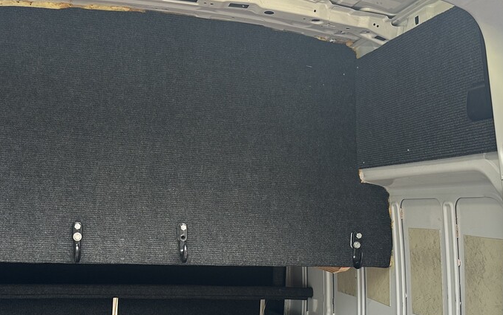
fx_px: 617
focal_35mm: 45
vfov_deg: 28.4
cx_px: 206
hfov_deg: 44.2
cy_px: 215
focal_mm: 6.86
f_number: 1.78
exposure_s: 1/121
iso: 160
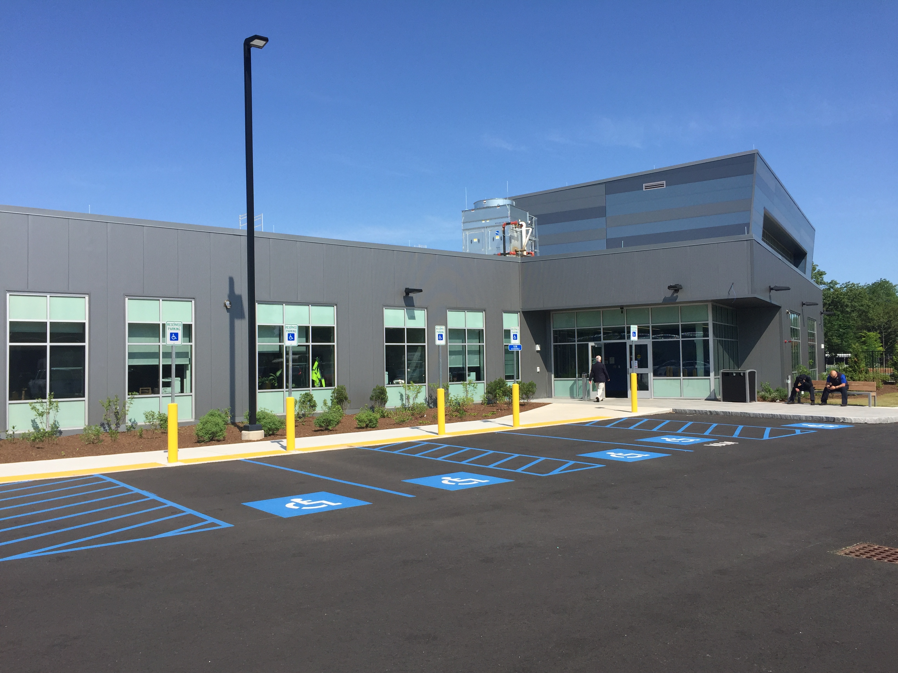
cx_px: 449
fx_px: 752
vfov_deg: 48.2
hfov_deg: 61.7
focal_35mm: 29
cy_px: 336
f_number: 2.2
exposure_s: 1/2475
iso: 32
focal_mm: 4.15
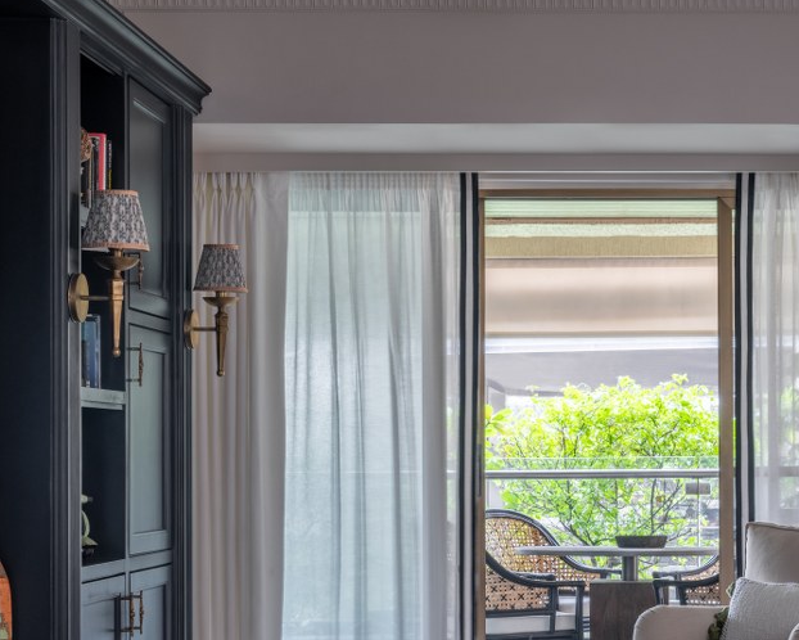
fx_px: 1963
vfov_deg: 18.5
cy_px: 430
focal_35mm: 83
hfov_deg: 22.7
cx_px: 615
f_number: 8
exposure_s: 1/2
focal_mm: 43
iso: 100
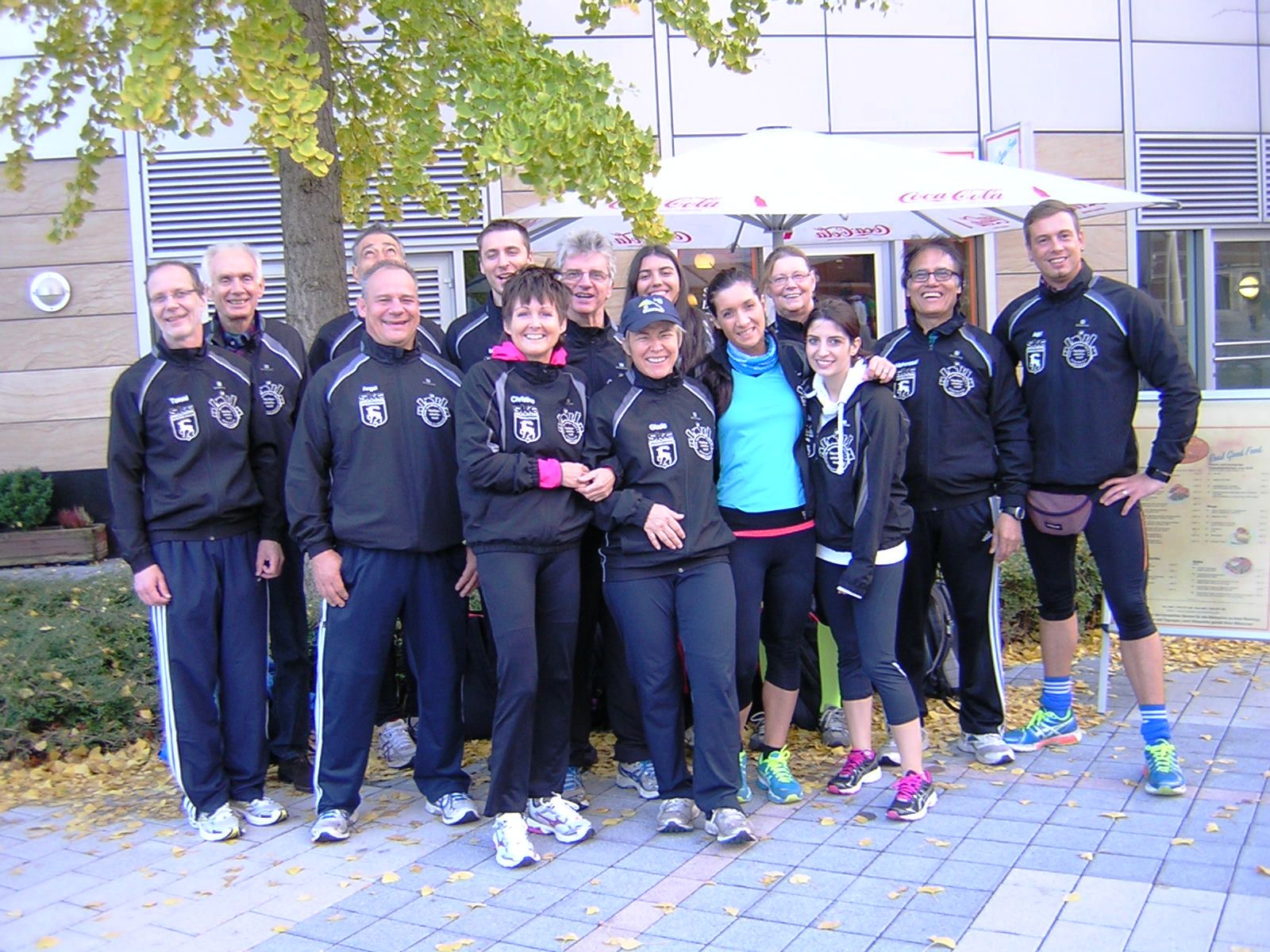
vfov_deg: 39.7
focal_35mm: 36
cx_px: 635
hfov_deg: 51.4
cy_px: 476
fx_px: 1321
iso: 100
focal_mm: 4.7
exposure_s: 1/42.9
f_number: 2.6
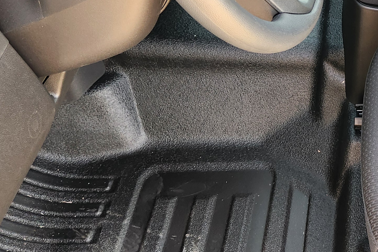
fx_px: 693
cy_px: 0
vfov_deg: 20.0
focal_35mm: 66
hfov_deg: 28.0
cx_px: 410
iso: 160
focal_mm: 5.4
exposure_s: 1/180
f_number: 1.8
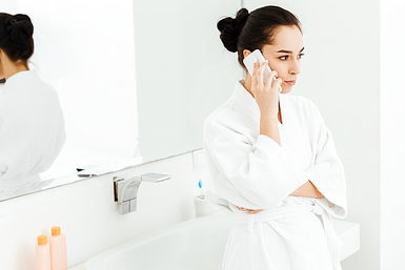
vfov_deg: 20.9
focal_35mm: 65
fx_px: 731
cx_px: 255
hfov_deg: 30.8
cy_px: 128
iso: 400
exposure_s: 1/200
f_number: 3.5
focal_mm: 50
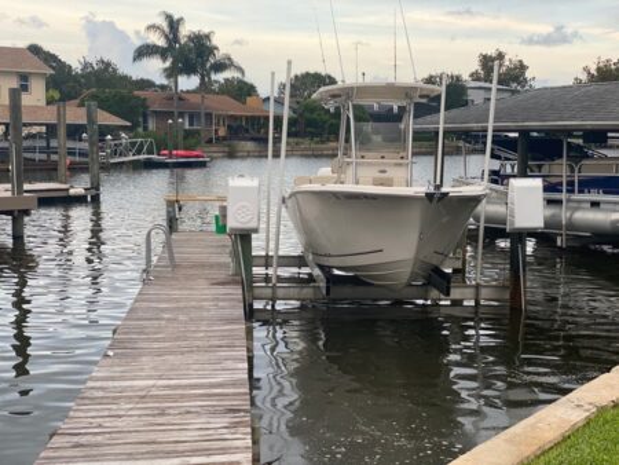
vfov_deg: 28.1
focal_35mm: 52
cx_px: 310
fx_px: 930
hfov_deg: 36.8
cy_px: 232
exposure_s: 1/152
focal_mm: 6
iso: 20
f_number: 2
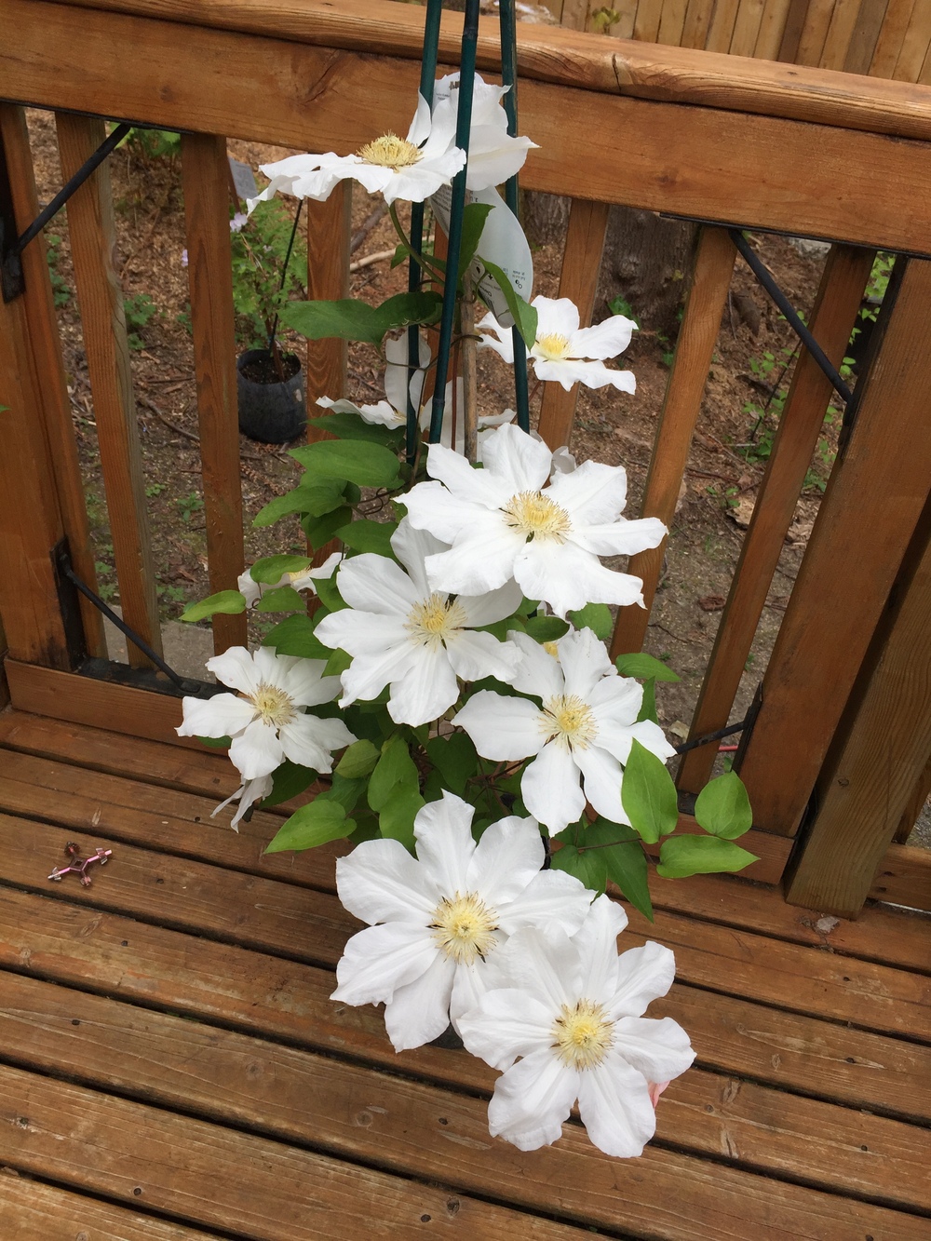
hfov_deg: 48.2
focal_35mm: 29
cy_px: 620
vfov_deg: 61.7
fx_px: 1040
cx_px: 466
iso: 32
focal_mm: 4.15
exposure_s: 1/942
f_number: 2.2
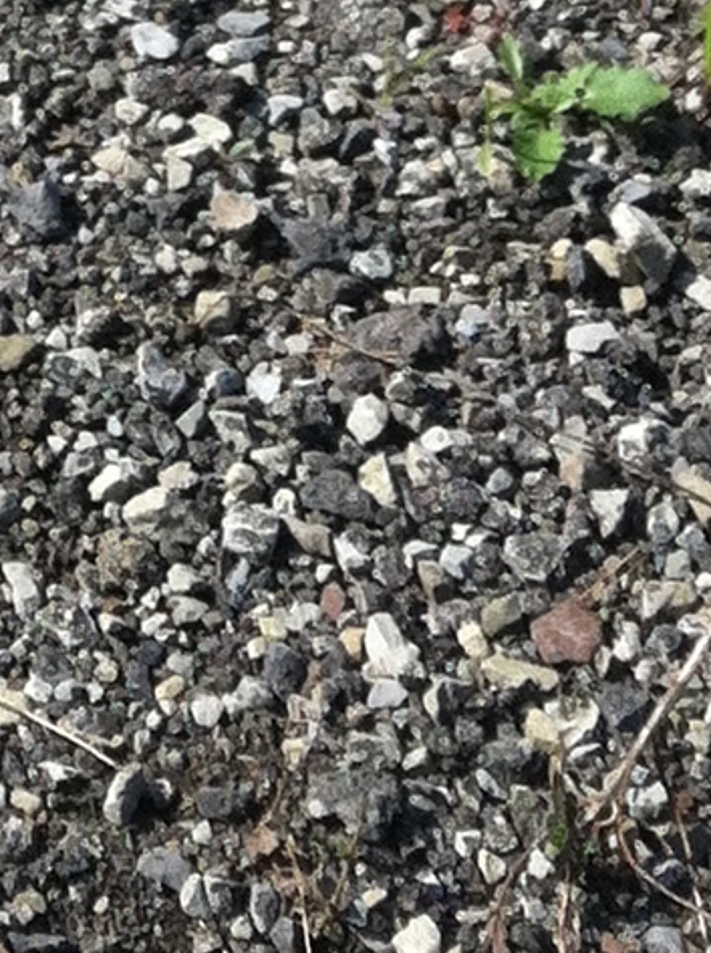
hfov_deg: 7.6
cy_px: -1483
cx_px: -288
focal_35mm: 192
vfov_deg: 9.1
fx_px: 5275
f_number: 2.8
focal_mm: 3.85
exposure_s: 1/1000
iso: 80
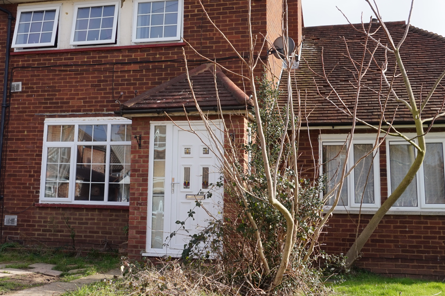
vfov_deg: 26.3
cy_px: 96
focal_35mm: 51
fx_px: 630
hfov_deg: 38.7
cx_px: 172
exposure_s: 1/80
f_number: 10
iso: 100
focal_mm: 20
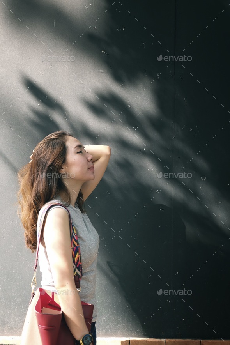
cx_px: 115
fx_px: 671
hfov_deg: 19.5
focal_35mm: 70
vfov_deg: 28.8
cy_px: 172
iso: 200
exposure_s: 1/34
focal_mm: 46.7
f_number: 5.6
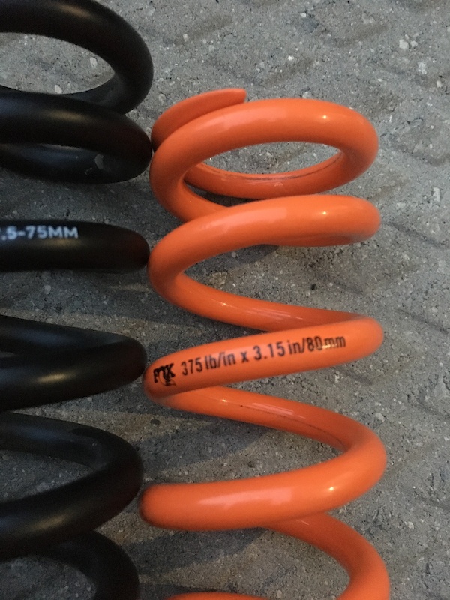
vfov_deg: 61.7
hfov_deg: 48.2
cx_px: 225
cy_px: 300
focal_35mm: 29
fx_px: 503
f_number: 2.2
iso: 1000
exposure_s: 1/15
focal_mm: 4.15
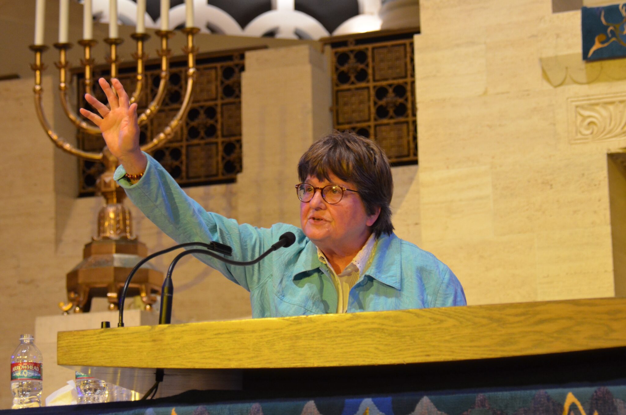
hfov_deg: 19.0
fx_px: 1874
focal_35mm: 108
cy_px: 208
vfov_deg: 12.6
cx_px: 313
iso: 1600
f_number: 5.6
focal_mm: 72
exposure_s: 1/30
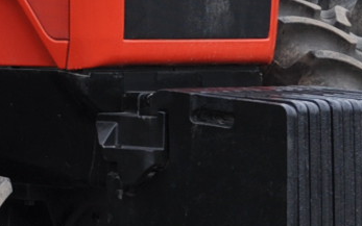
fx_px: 2417
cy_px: -9
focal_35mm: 245
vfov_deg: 5.3
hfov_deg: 8.1
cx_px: -418
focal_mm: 26
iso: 200
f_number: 6.3
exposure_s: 1/160
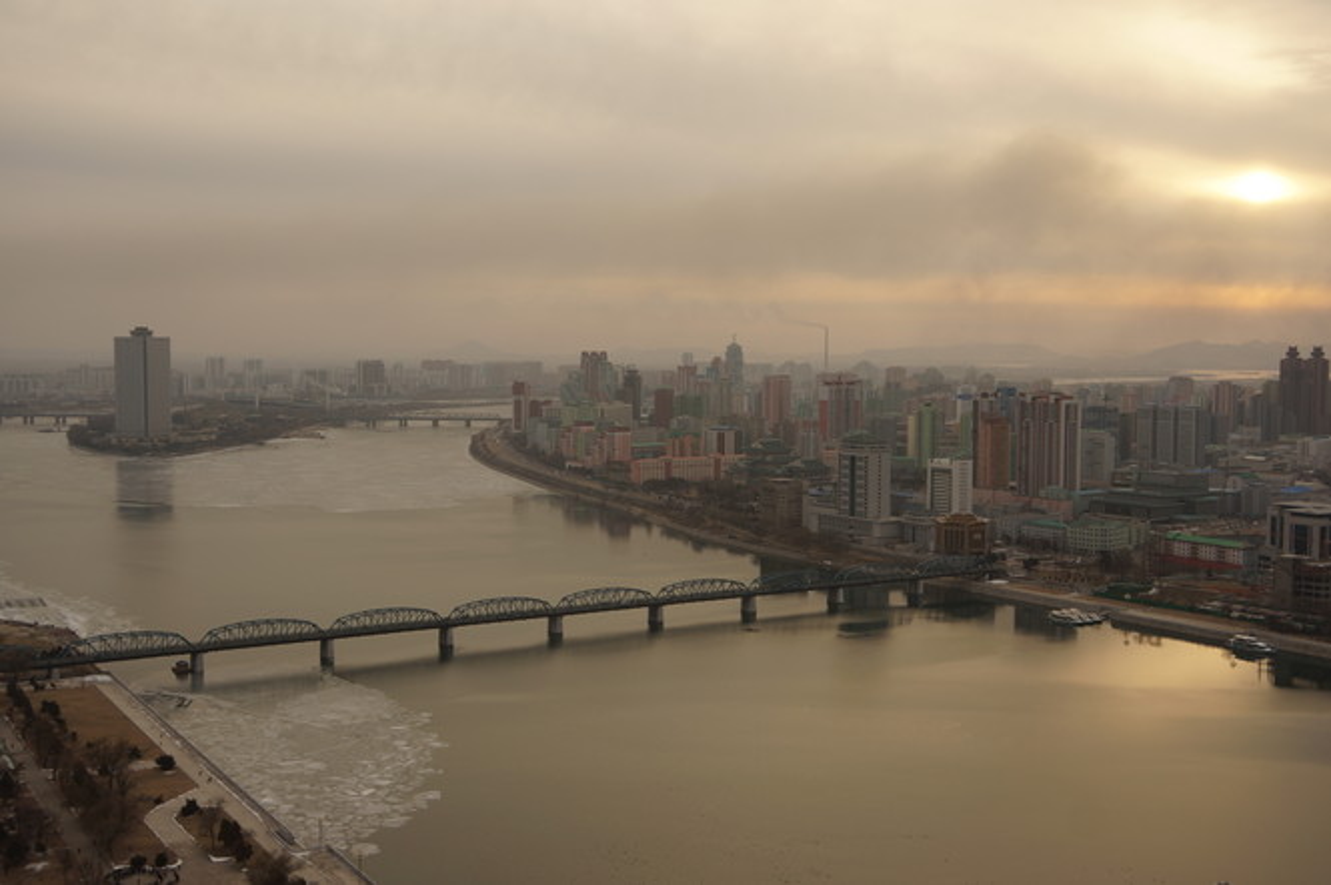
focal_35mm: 40
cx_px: 666
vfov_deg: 33.3
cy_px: 442
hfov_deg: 48.5
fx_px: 1477
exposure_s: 1/125
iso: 100
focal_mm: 27
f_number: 5.6
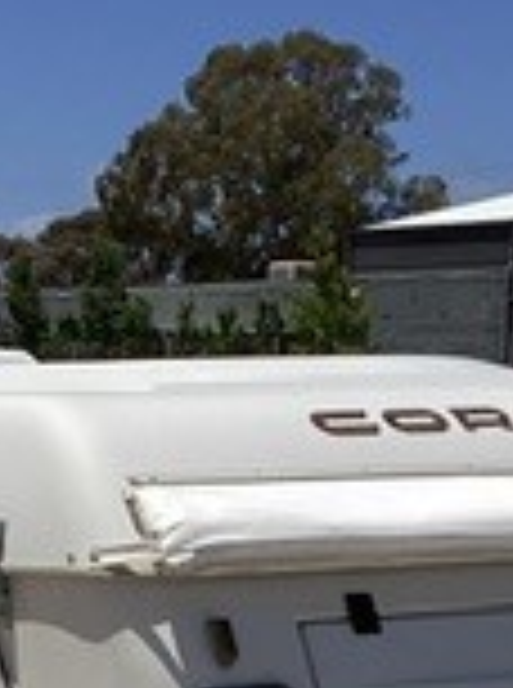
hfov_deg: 11.4
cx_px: 252
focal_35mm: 130
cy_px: 1025
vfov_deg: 14.2
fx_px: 2580
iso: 25
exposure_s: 1/2809
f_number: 2.4
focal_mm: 3.3
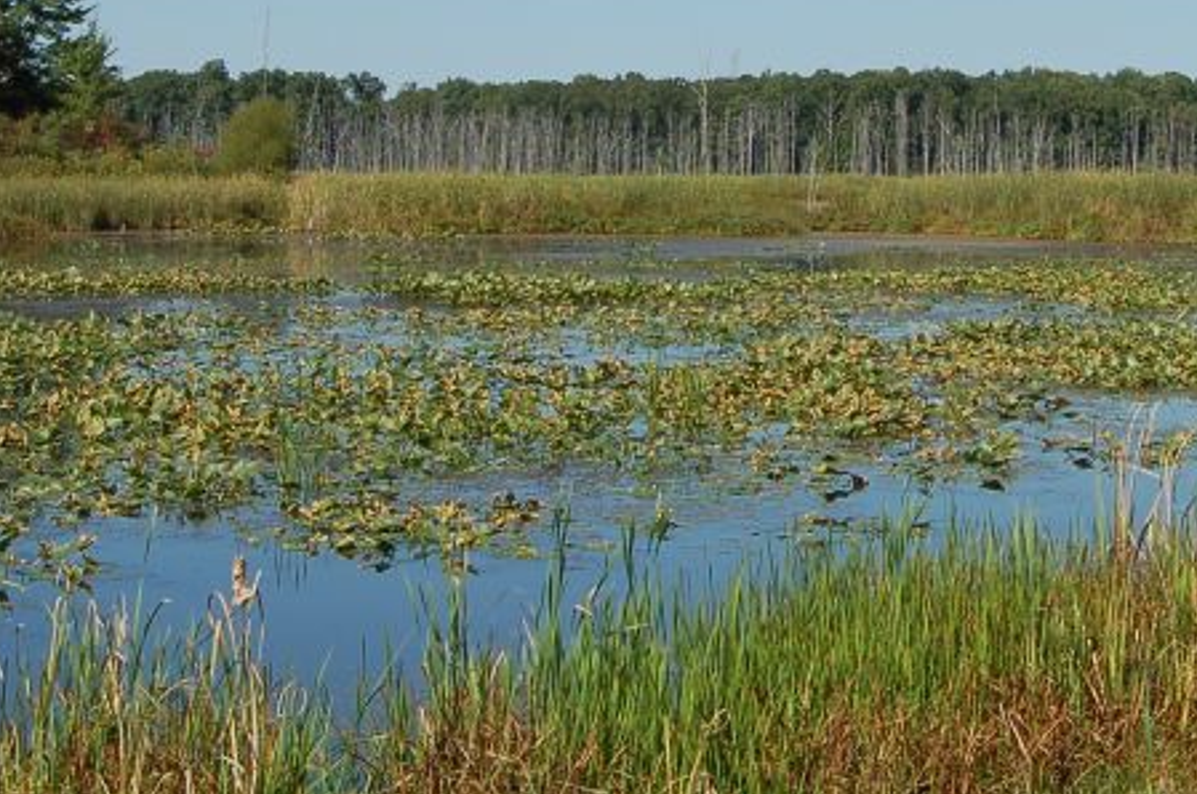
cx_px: 869
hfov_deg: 22.7
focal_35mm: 89
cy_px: -111
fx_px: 2955
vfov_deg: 14.9
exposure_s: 1/320
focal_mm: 26
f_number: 10
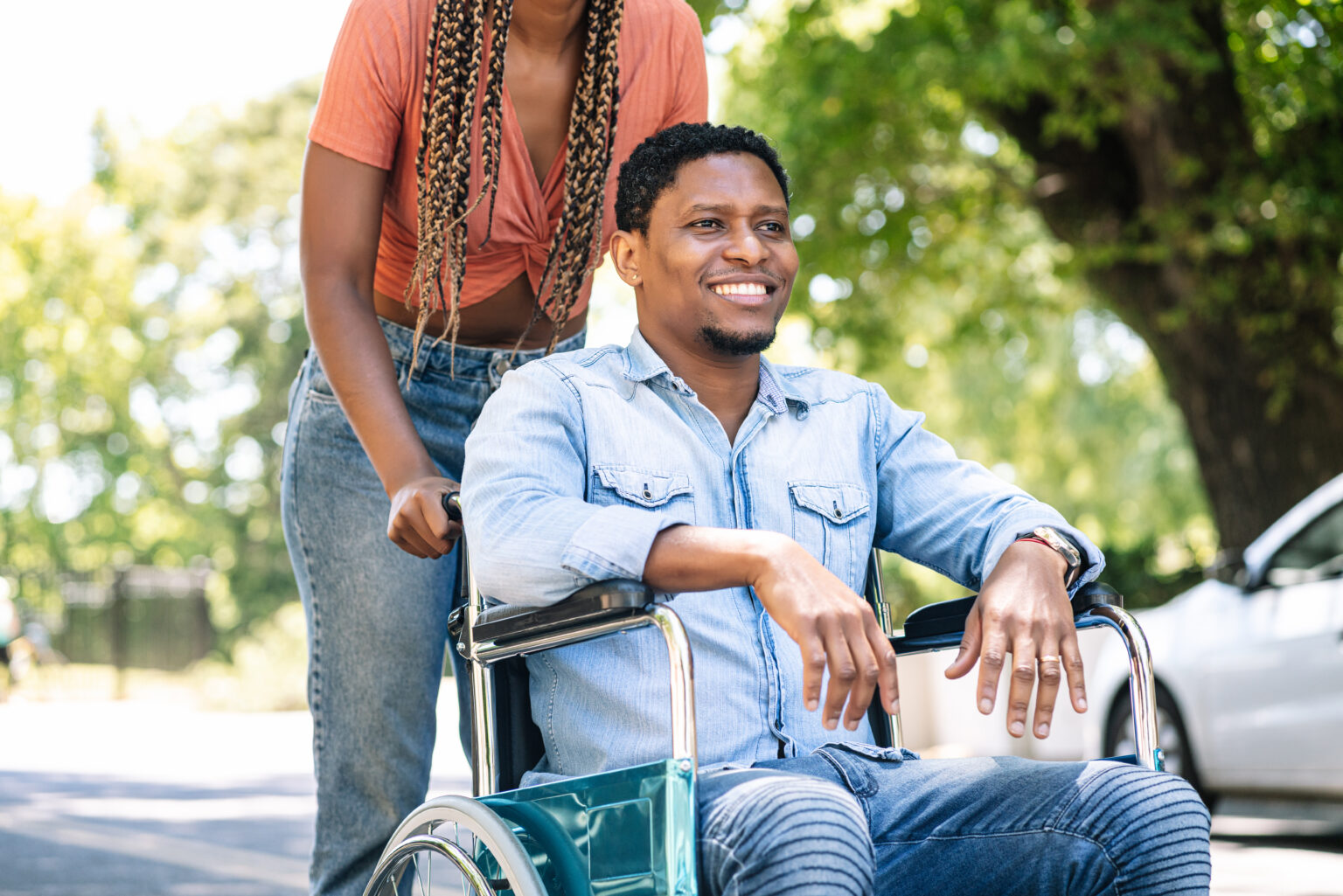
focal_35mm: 85
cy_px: 448
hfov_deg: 23.9
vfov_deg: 16.1
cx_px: 672
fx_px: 3172
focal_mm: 85
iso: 320
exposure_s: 1/400
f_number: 3.5
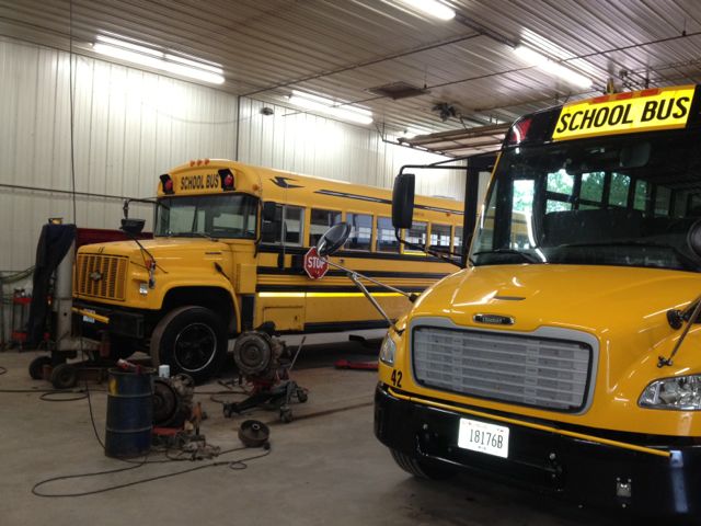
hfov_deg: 52.6
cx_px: 350
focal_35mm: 35
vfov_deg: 40.7
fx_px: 709
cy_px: 263
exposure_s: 1/20
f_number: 2.4
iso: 125
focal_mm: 4.28
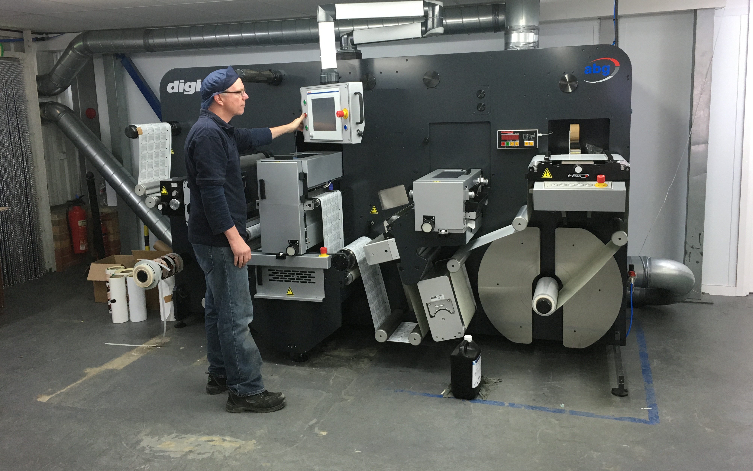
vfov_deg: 40.5
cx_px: 376
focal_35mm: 31
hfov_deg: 61.2
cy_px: 197
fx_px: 636
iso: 50
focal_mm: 4.15
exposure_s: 1/33
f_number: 2.2
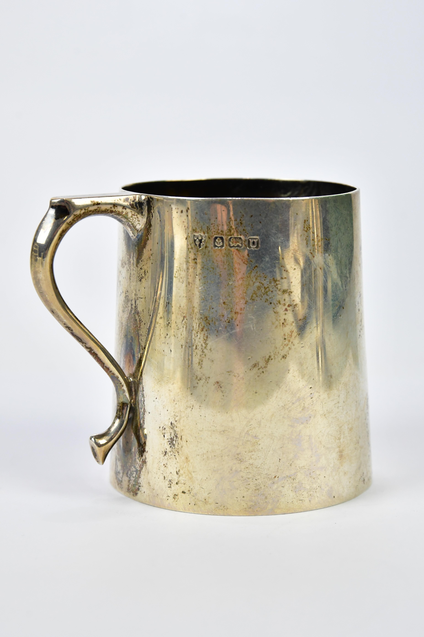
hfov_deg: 14.7
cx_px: 212
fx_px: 1643
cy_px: 318
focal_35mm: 93
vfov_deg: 21.9
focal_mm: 62
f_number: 9
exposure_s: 1/100
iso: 1600
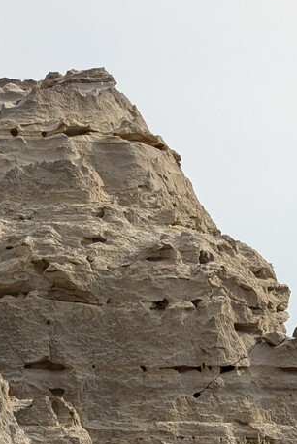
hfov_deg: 13.5
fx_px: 1211
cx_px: -80
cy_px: 714
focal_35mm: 98
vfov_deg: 18.0
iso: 75
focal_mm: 4.38
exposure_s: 1/4673
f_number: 1.73
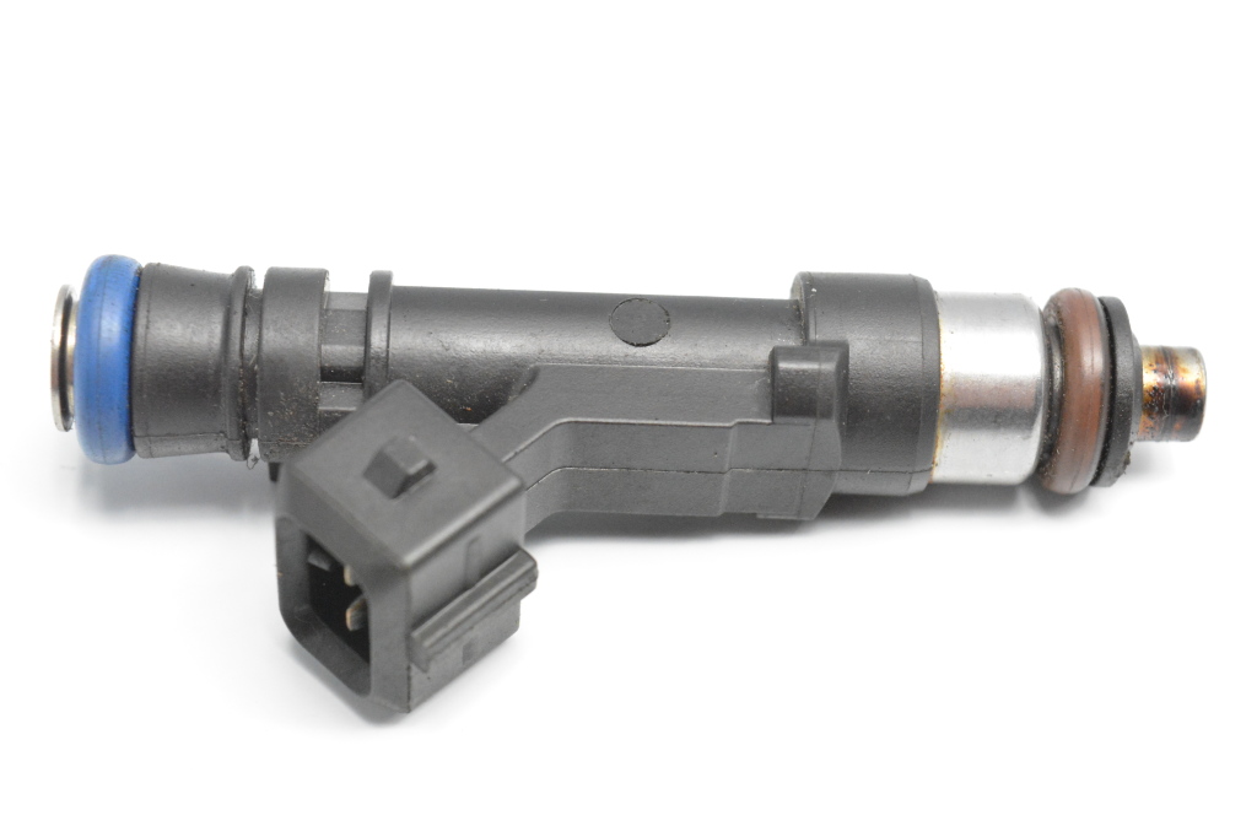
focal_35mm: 82
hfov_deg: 24.6
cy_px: 418
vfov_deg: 16.5
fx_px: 2880
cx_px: 628
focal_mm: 55
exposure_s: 1/400
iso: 6400
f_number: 10
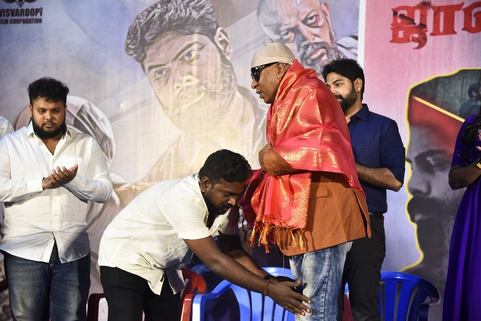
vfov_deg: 17.5
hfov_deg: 26.0
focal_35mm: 78
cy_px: 160
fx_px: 1042
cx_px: 240
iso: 1000
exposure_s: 1/100
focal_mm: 78
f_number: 4
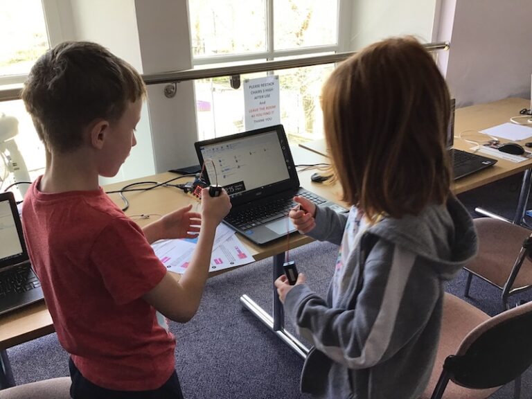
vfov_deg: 45.4
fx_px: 476
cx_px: 266
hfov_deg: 58.4
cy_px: 200
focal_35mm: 31
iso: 25
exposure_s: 1/33
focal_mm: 3.3
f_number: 2.4
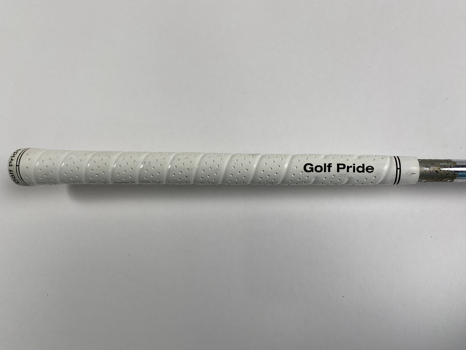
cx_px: 233
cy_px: 175
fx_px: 350
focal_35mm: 26
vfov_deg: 53.1
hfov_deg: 67.3
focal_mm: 4.25
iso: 32
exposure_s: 1/300
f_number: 1.8
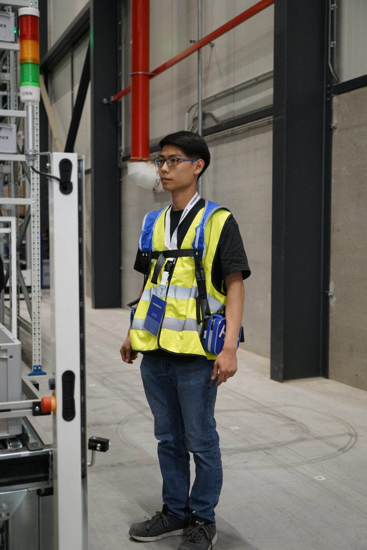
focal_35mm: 43
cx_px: 184
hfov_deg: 31.2
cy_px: 275
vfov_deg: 45.4
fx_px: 657
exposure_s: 1/160
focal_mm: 43
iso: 5000
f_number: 4
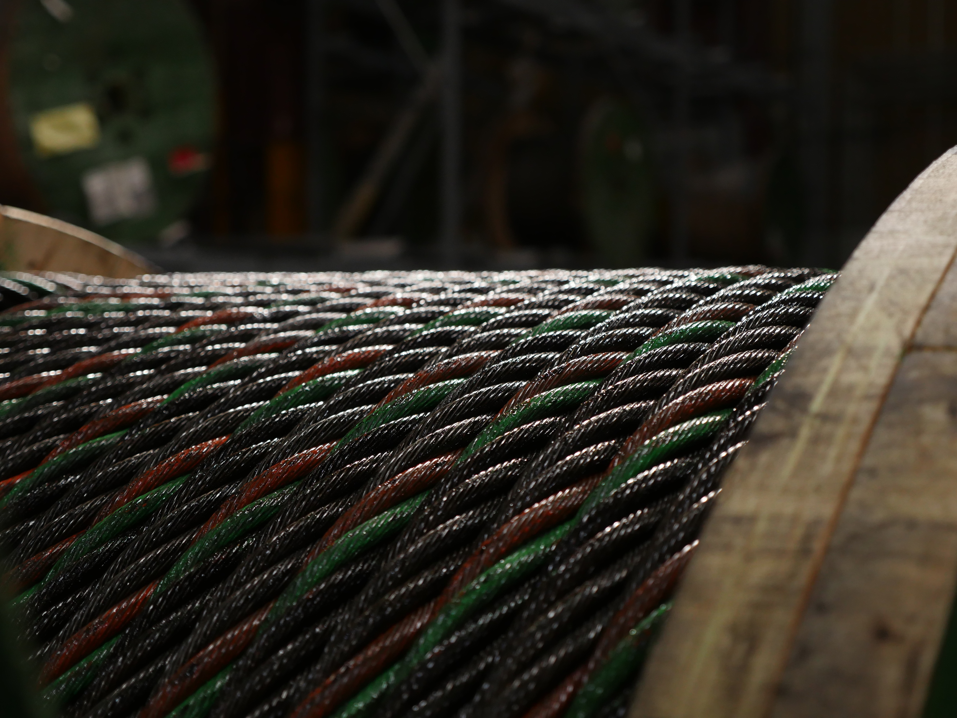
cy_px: 359
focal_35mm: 56
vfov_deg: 26.1
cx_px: 478
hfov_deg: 34.3
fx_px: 1548
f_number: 2.8
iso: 800
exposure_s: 1/250
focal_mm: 28
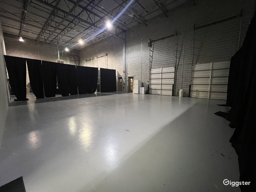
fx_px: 96
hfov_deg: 106.2
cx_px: 128
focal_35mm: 13
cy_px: 96
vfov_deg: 89.9
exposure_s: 1/40
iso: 800
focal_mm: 1.57
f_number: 1.8
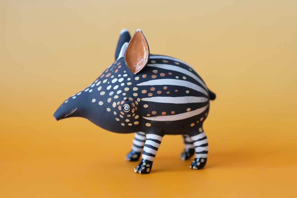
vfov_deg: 16.3
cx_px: 148
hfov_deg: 24.2
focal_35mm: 84
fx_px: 693
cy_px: 99
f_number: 1.4
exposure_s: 1/250
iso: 500
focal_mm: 56
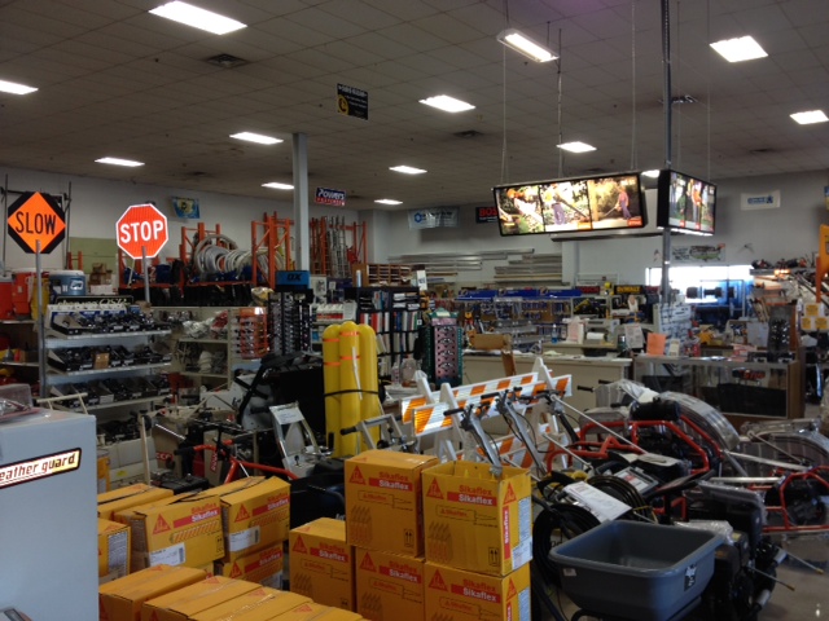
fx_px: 838
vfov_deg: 40.7
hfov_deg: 52.6
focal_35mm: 35
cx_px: 414
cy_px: 310
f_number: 2.4
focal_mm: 4.28
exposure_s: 1/26
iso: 50
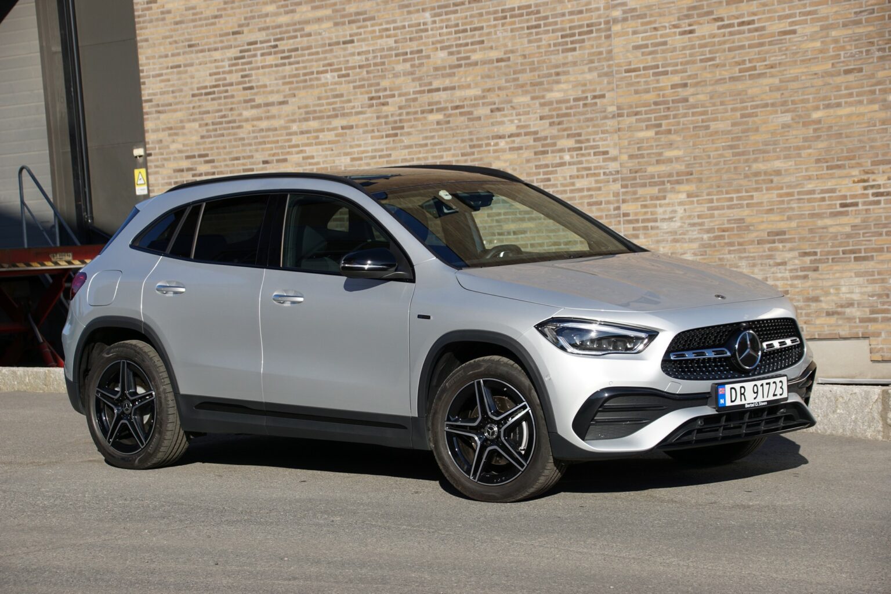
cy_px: 297
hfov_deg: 18.2
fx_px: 2784
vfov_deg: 12.2
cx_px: 446
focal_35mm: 112
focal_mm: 75
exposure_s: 1/320
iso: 100
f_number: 8
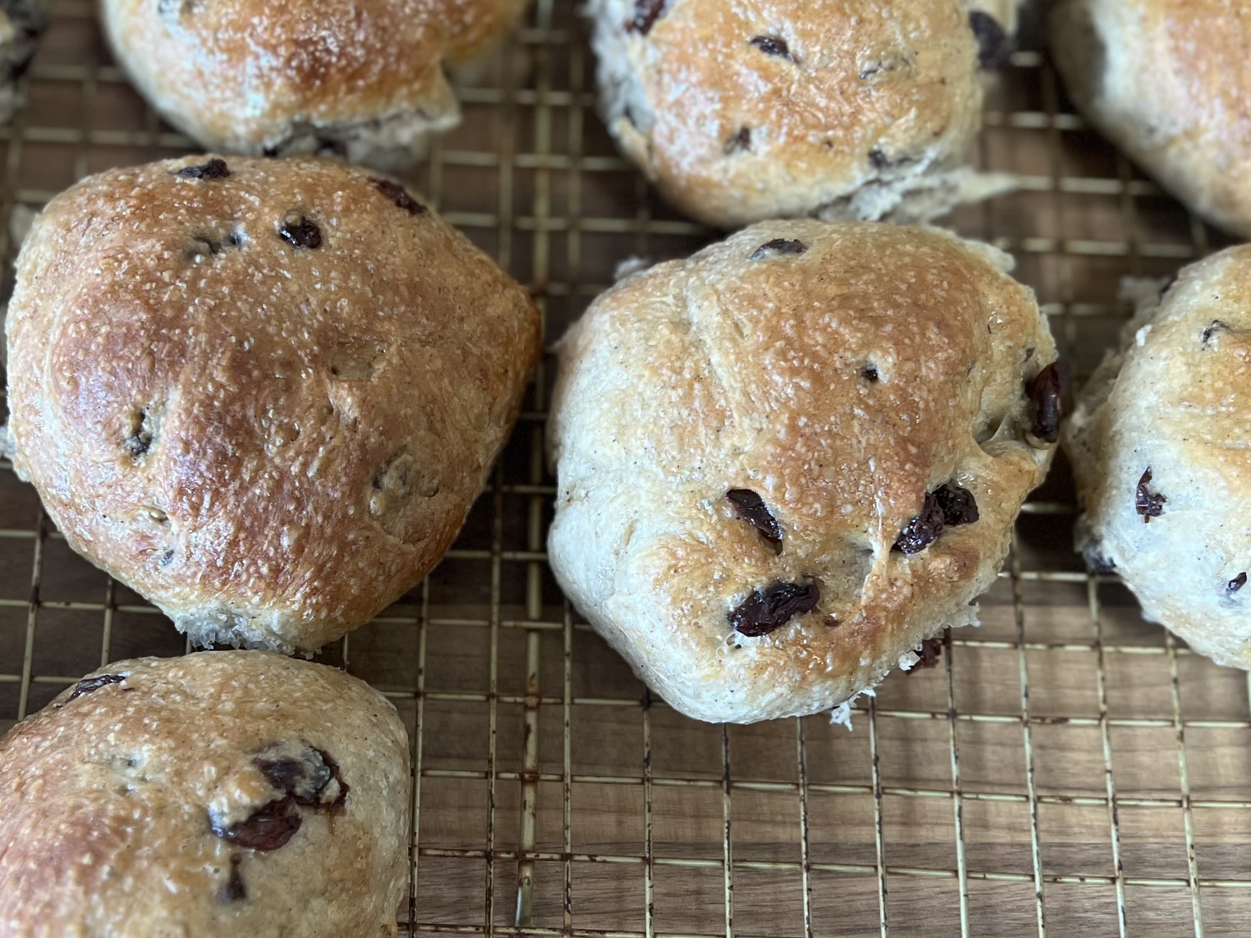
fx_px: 1807
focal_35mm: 50
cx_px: 476
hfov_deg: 38.0
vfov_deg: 29.1
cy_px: 511
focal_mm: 5.7
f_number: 1.5
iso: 125
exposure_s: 1/63
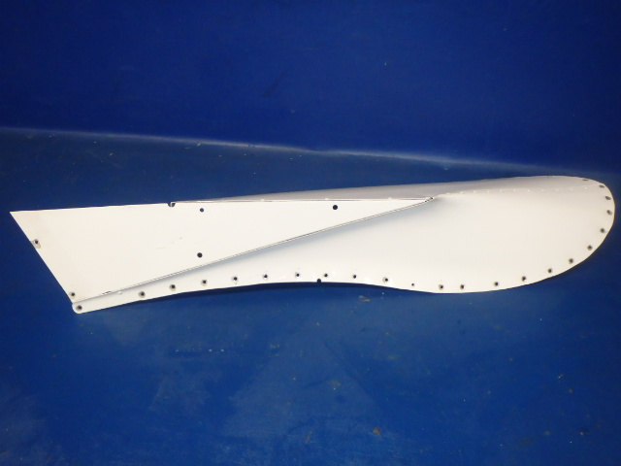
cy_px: 233
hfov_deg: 63.4
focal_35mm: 28
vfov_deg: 49.7
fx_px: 502
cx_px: 310
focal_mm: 5
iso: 640
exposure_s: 1/80
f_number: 3.9
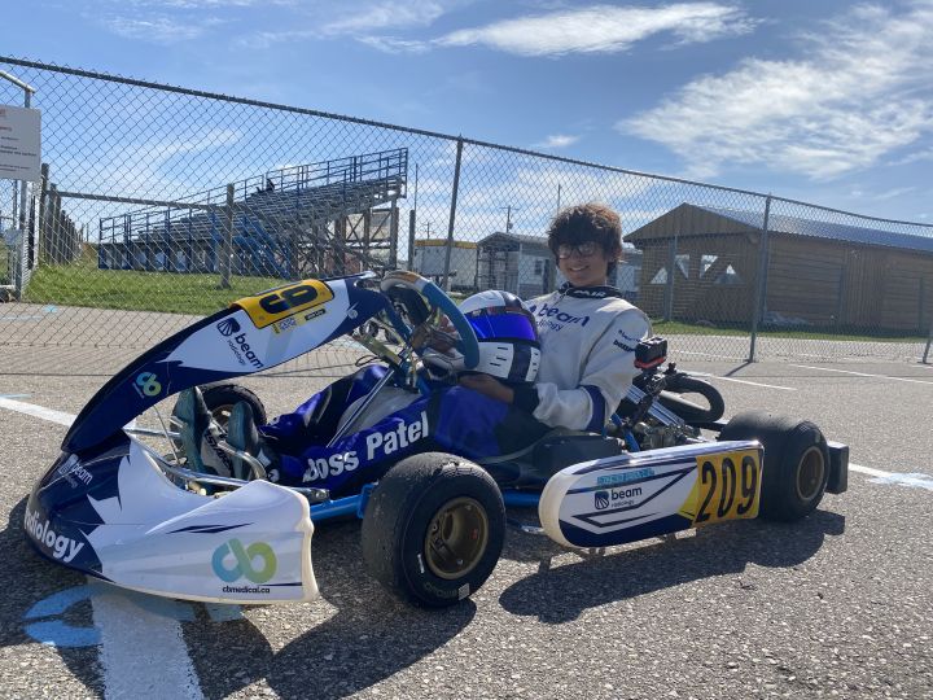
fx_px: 701
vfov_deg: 53.1
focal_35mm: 26
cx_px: 466
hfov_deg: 67.3
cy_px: 350
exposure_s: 1/3610
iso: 32
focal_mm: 4.25
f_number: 1.8
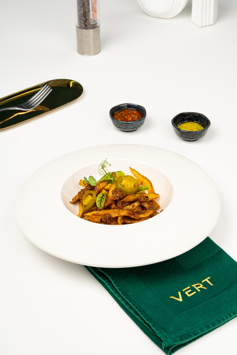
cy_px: 178
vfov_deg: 30.5
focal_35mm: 66
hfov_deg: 20.6
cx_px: 118
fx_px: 652
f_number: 13
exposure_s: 1/125
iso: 320
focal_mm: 66
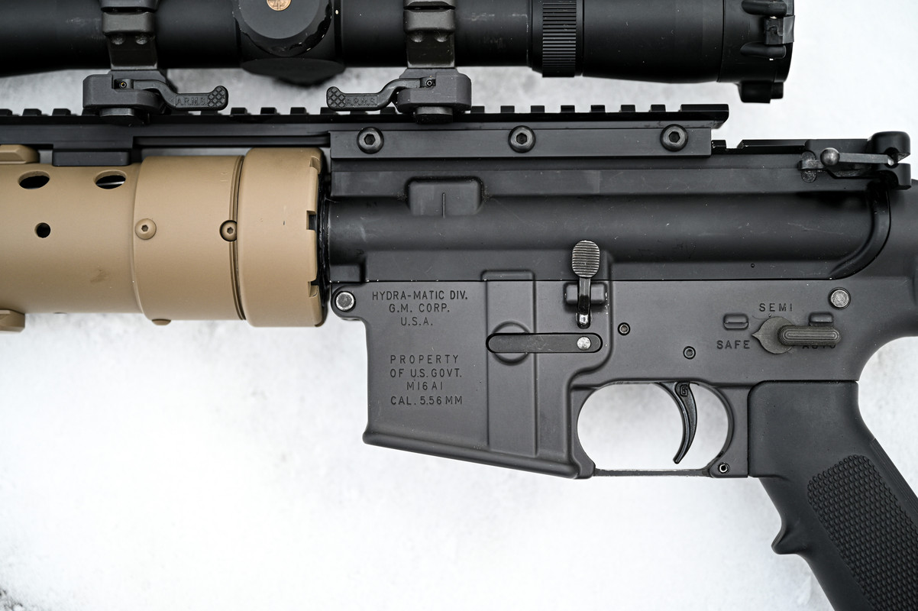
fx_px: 1784
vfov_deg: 19.4
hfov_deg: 28.9
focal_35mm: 70
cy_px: 306
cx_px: 459
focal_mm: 70
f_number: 2.8
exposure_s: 1/160
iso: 100
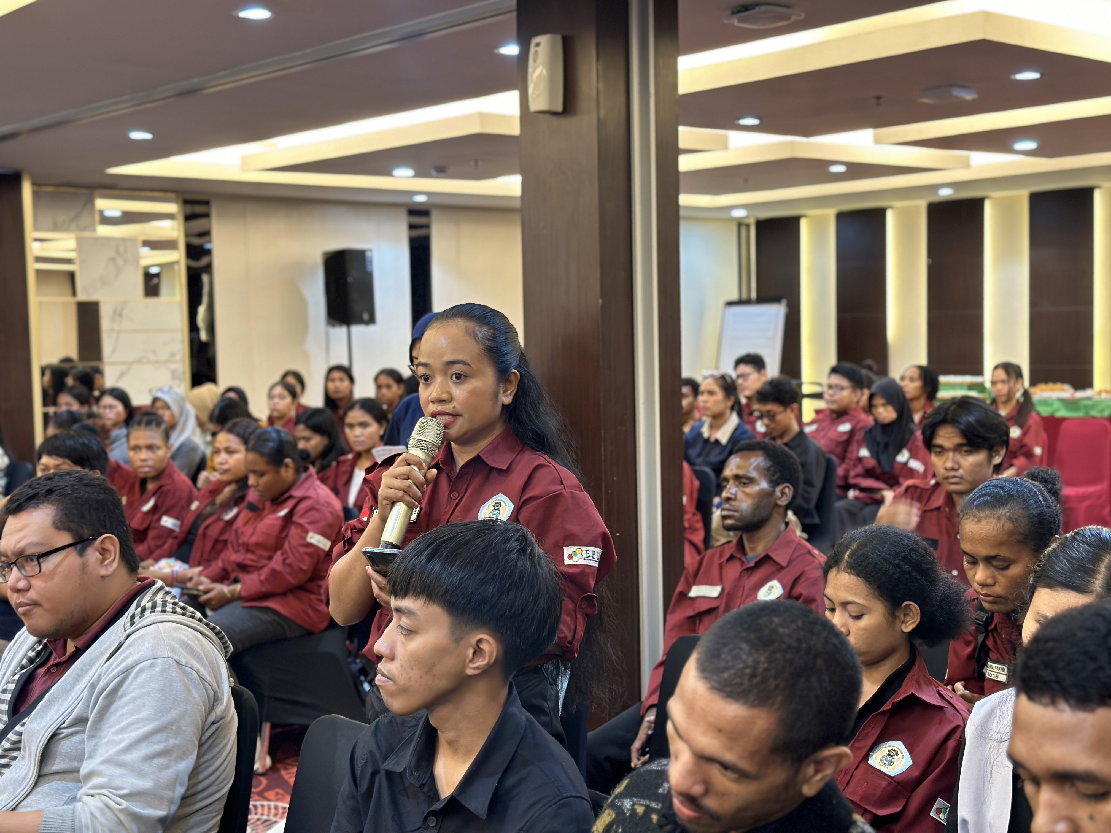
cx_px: 556
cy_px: 416
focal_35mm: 48
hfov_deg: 39.7
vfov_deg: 30.3
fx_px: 1541
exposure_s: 1/50
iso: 125
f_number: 1.78
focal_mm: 6.86
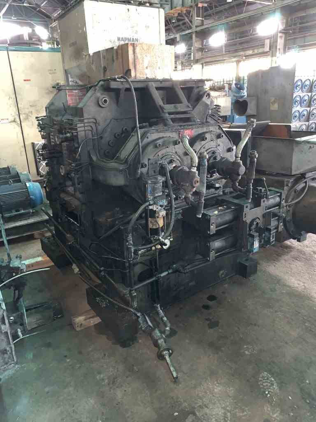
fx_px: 316
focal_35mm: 26
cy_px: 211
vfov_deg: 67.3
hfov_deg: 53.1
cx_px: 158
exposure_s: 1/4
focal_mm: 4.25
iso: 320
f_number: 1.8
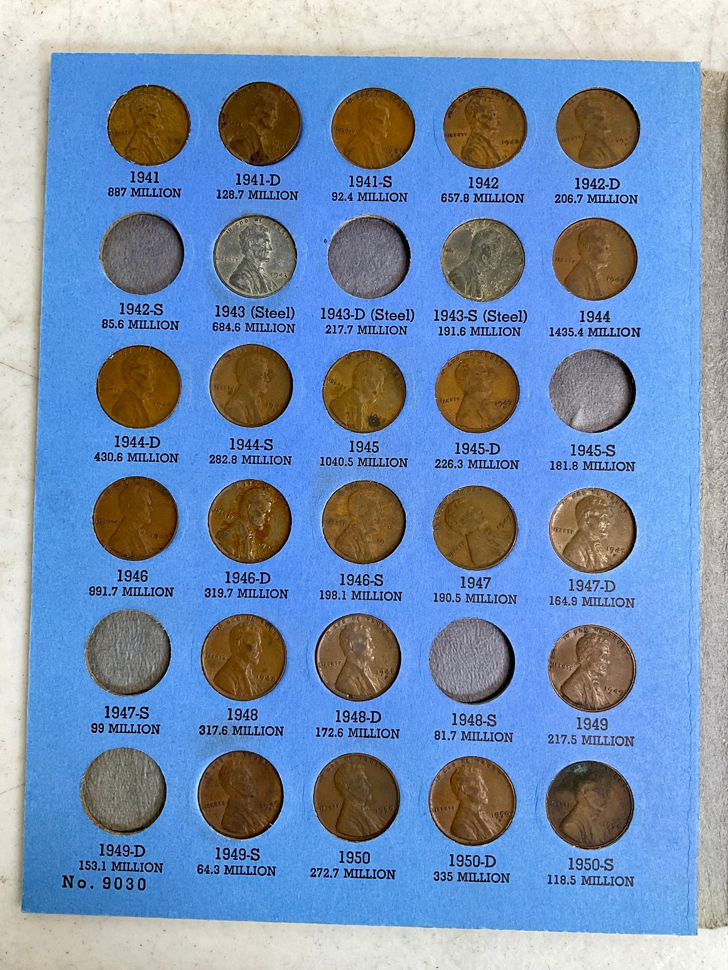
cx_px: 364
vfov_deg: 61.7
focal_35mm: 29
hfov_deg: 48.2
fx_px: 813
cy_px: 485
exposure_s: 1/60
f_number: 1.8
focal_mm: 3
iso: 50
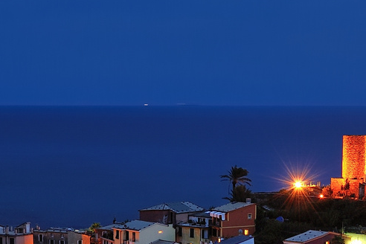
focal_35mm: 112
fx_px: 1139
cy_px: 362
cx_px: 143
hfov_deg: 18.2
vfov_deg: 11.7
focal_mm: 34
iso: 200
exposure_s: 26
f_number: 8
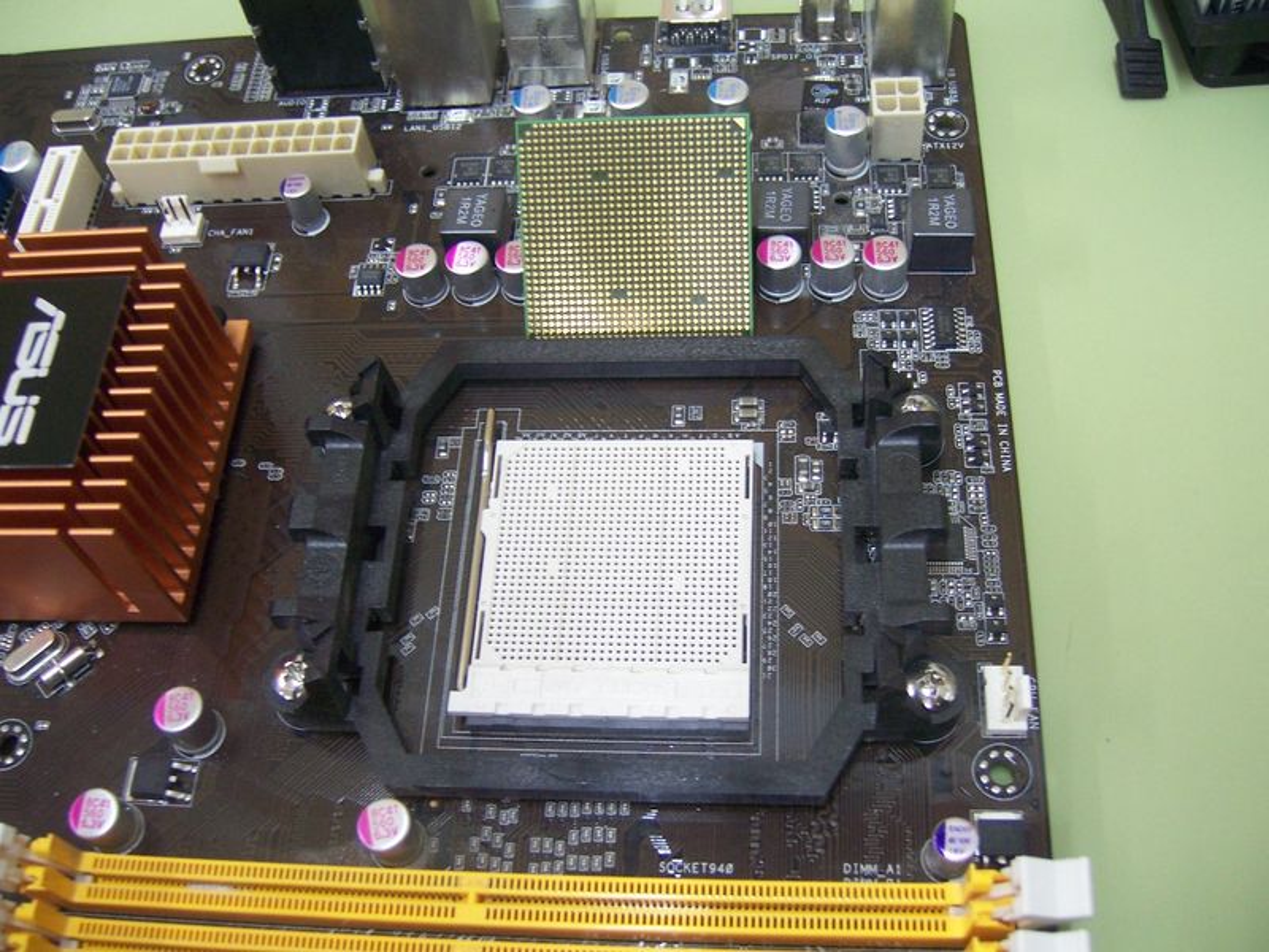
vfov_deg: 39.7
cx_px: 634
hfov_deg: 51.4
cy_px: 476
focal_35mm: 36
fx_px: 1320
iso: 160
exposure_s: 1/10
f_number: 2.8
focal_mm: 6.2
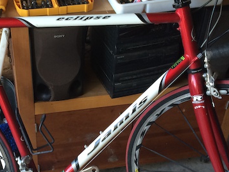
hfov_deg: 29.5
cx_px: 65
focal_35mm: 65
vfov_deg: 22.6
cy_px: 105
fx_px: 430
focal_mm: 4.15
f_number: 2.2
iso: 40
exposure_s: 1/30
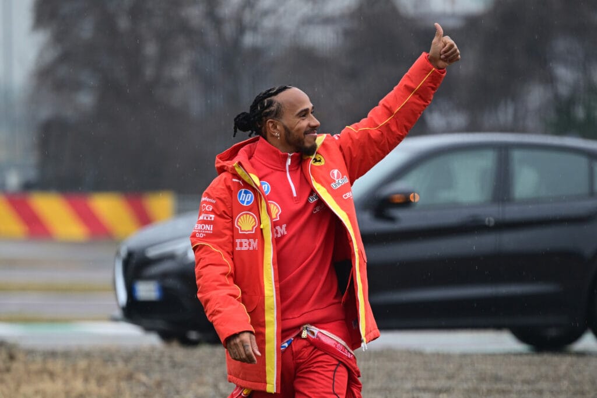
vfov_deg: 7.6
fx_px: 2984
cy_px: 199
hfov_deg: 11.4
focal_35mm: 180
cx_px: 298
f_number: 2.8
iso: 250
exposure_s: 1/500
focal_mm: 180
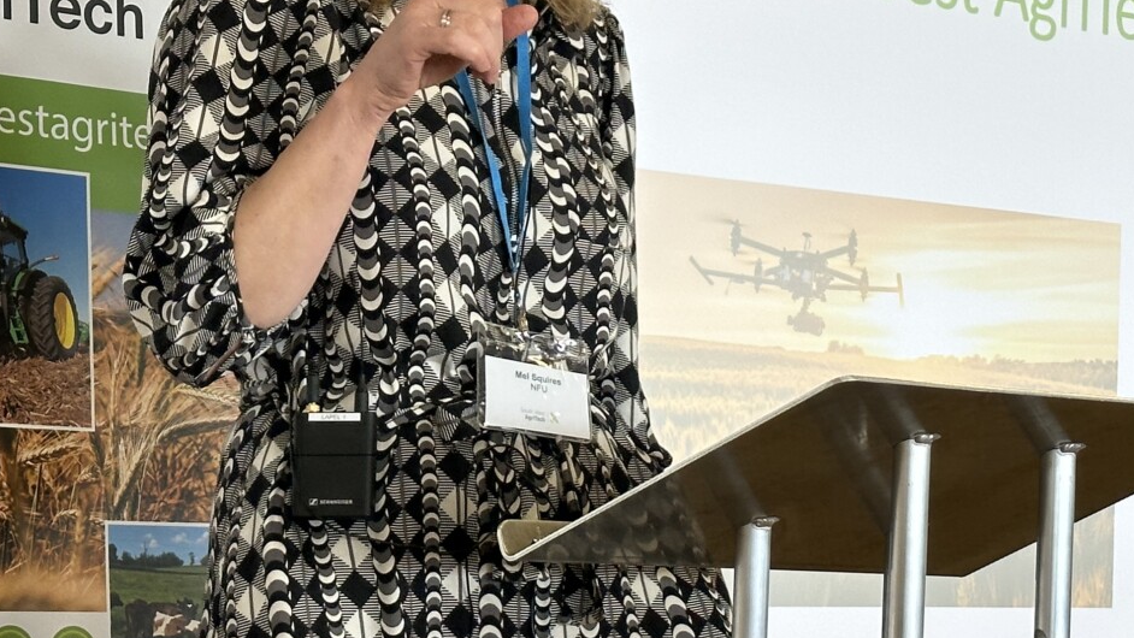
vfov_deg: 10.9
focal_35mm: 111
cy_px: 341
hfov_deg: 19.3
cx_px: 637
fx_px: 3338
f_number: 1.78
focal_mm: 6.86
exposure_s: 1/100
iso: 50
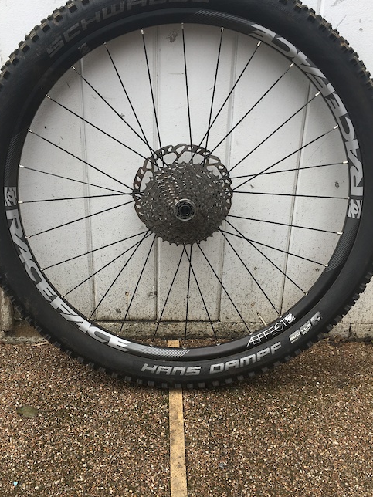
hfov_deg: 39.6
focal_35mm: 36
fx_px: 517
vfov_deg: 51.3
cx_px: 171
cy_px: 233
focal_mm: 4.15
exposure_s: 1/420
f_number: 2.2
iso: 25
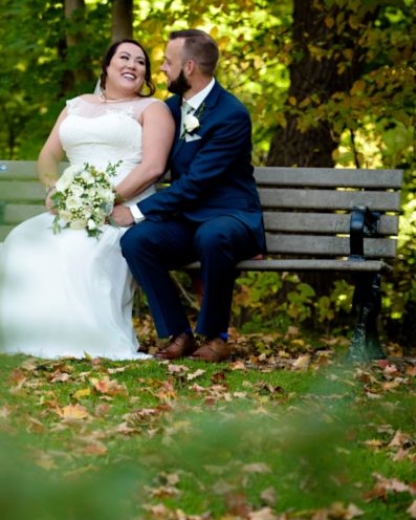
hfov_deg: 9.7
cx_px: 0
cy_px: 267
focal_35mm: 159
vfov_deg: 12.1
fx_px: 2446
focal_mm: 105
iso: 400
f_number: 4
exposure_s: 1/800
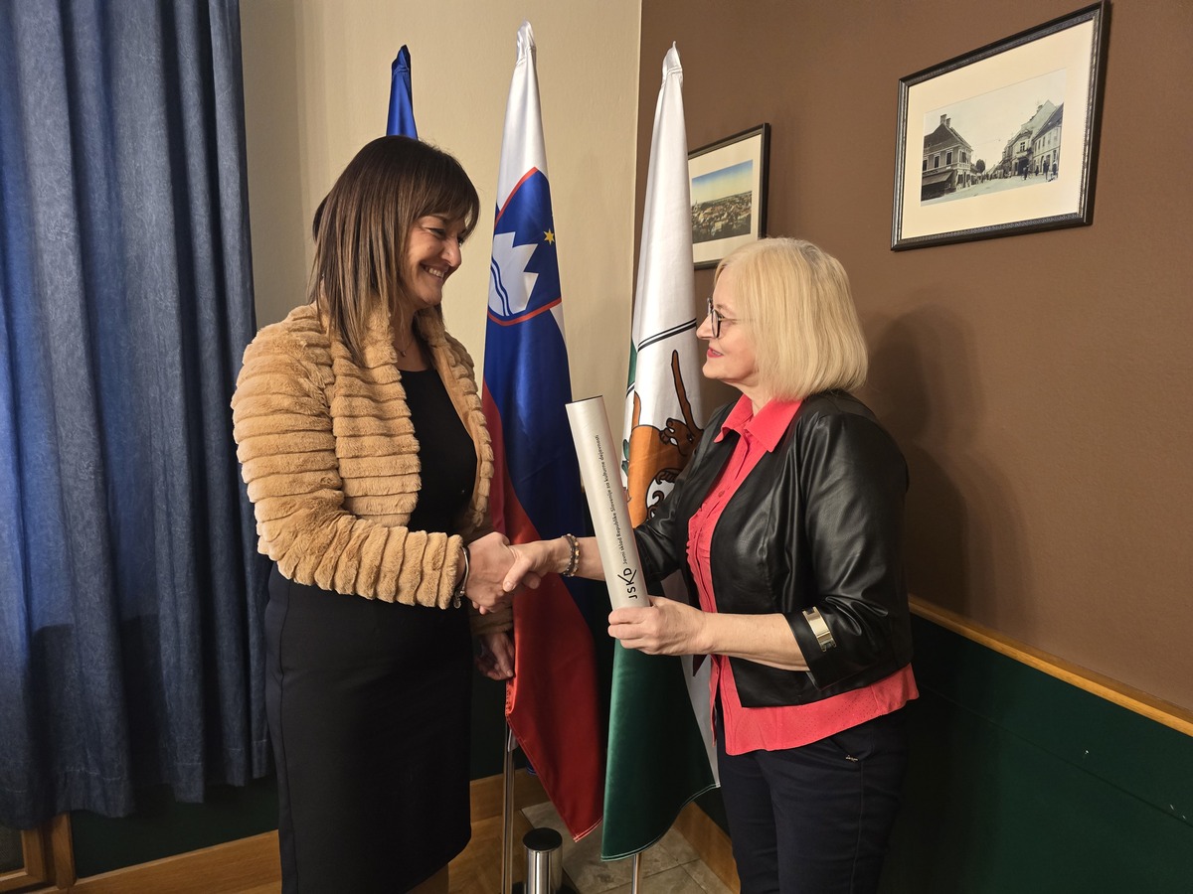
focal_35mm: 23
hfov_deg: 73.9
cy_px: 447
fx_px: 793
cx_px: 596
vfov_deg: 58.9
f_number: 1.7
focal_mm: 6.3
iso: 800
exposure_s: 1/100
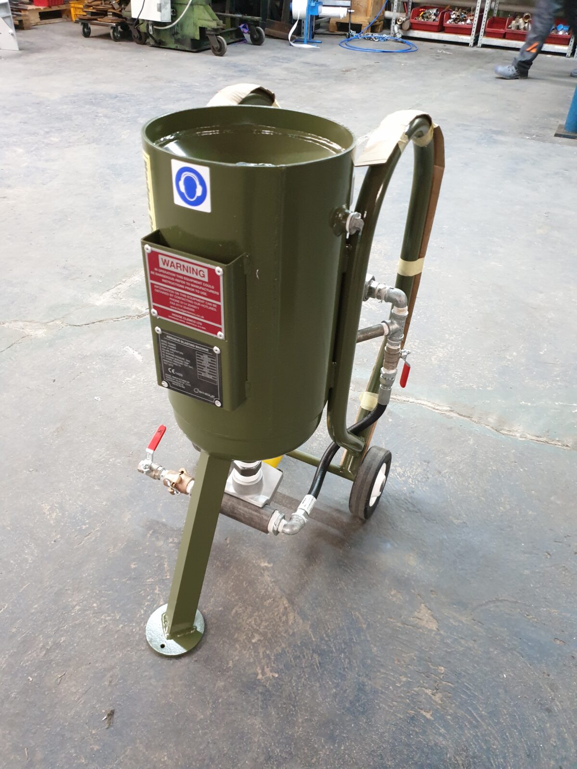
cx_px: 288
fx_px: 578
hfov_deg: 53.1
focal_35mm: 26
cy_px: 384
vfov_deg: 67.3
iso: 250
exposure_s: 1/26
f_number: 1.5
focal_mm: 4.3
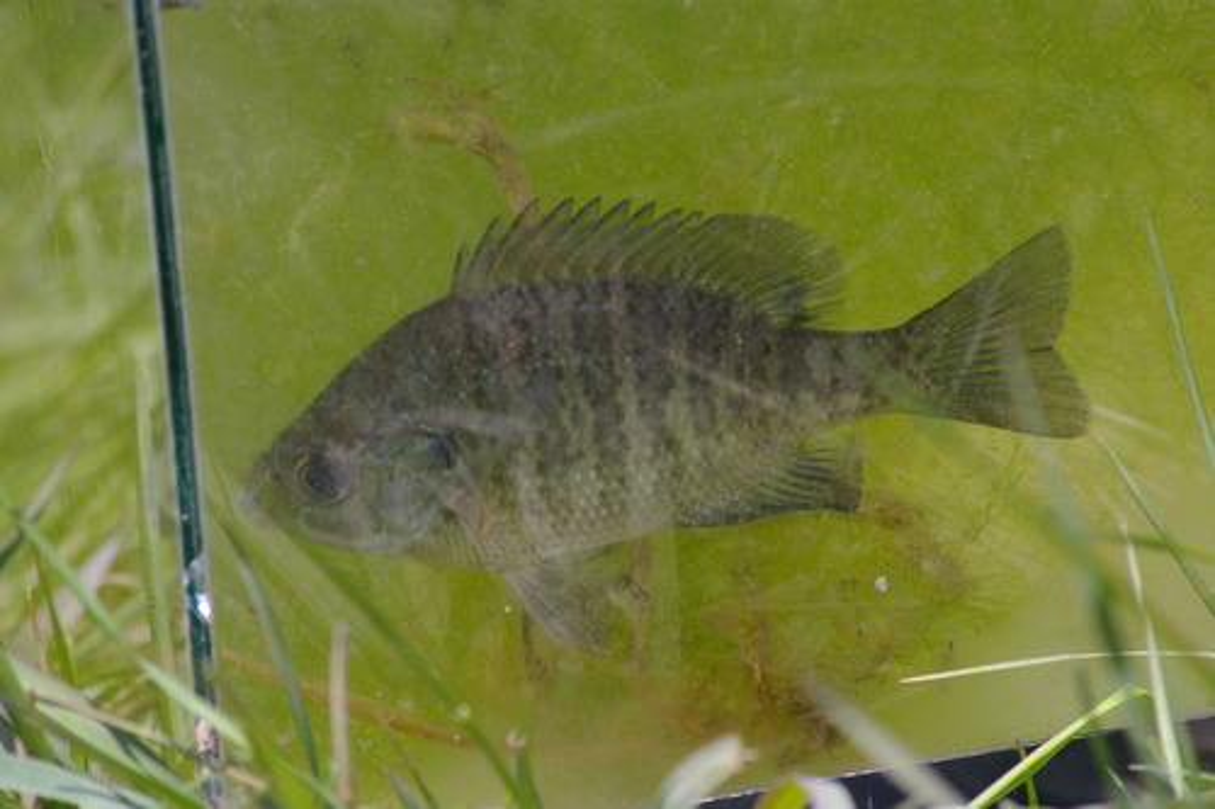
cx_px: 608
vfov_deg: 6.1
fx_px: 7591
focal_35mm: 225
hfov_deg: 9.2
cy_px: 404
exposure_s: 1/500
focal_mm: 150
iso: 400
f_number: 8
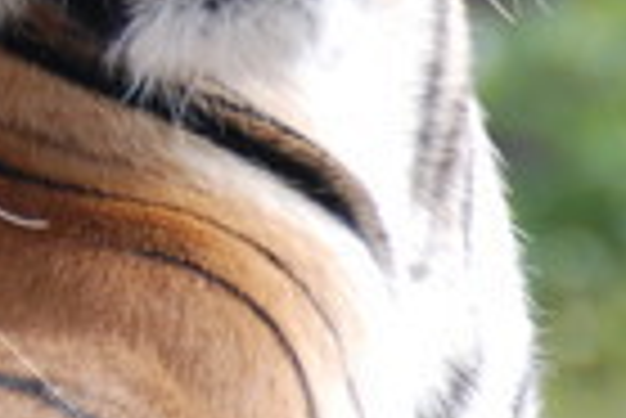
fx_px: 57460
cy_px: -218
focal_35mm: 3301
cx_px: -556
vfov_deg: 0.4
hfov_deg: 0.6
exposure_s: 1/250
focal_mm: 300
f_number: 5.6
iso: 320
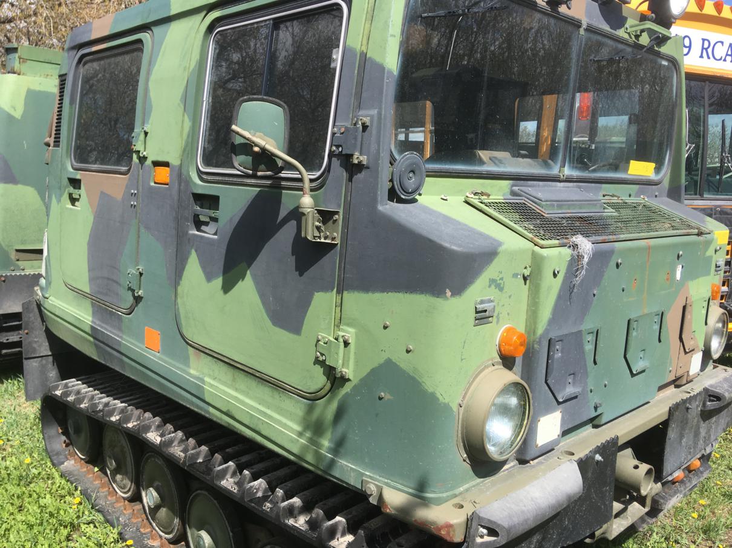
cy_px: 274
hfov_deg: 61.7
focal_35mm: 29
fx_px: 613
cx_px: 366
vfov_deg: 48.2
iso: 25
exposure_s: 1/1083
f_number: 2.2
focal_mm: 4.15
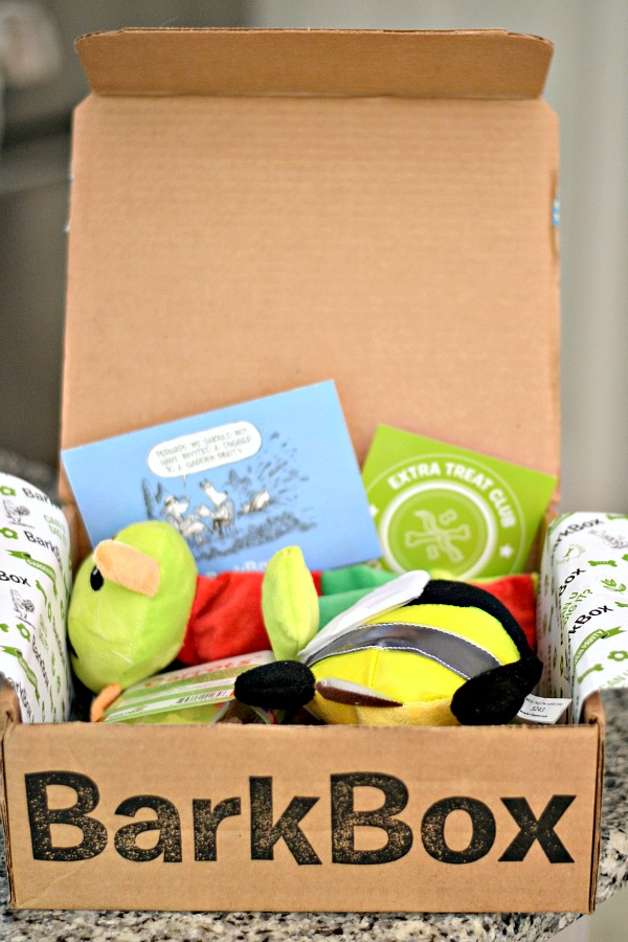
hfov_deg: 18.2
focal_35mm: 75
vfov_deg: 27.0
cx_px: 314
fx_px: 1962
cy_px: 471
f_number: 1.8
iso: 450
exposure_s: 1/60
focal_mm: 50
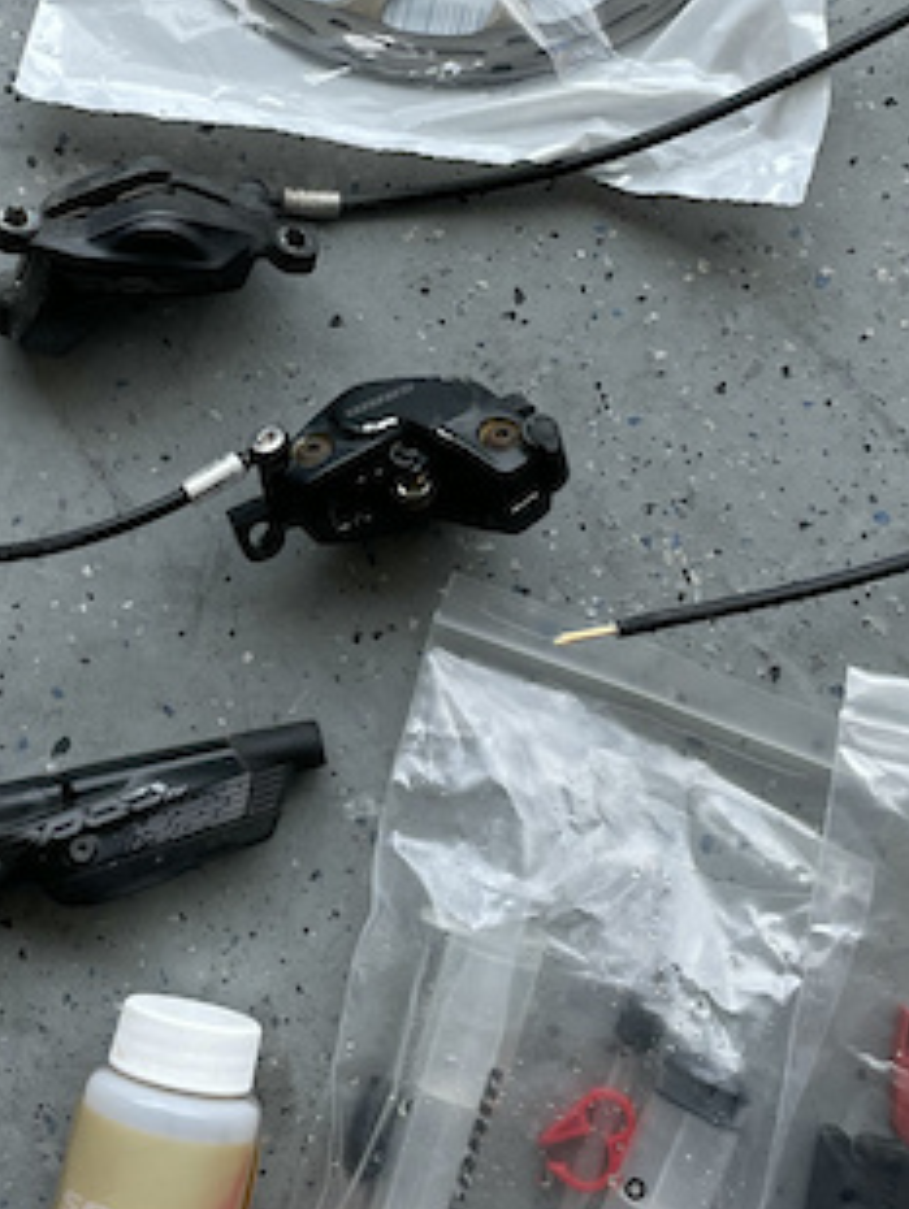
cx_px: 445
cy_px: 214
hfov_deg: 22.0
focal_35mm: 67
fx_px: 2343
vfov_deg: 28.2
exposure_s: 1/801
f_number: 1.6
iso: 32
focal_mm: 4.2
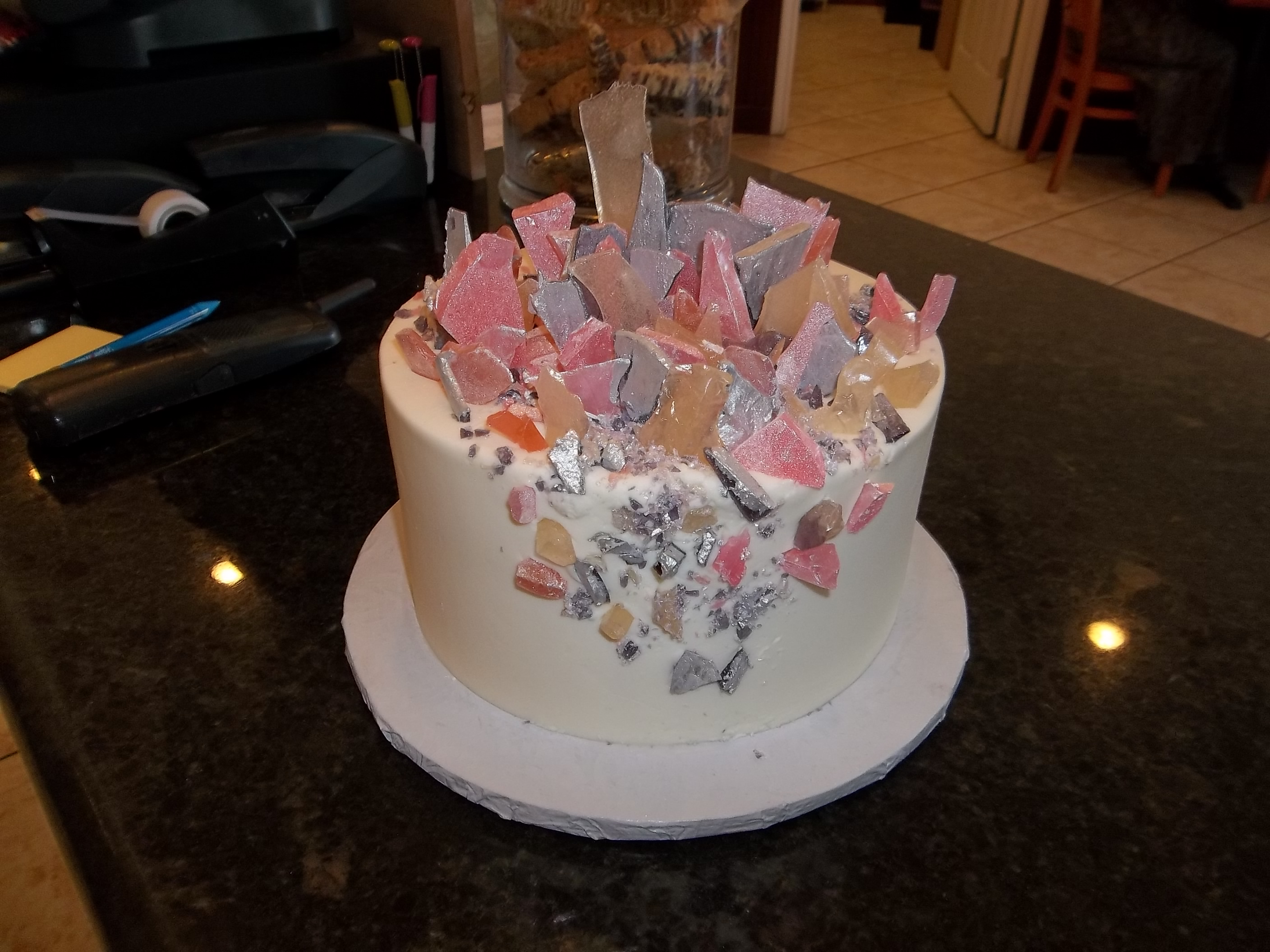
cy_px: 476
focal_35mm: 27
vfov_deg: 51.4
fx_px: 991
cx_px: 635
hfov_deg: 65.3
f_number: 3.5
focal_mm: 4.9
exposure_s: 1/30
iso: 80
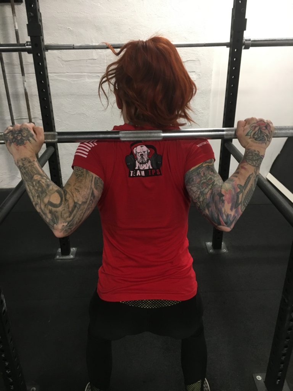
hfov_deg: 48.2
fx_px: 327
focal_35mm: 29
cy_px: 196
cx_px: 146
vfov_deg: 61.7
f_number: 2.2
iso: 125
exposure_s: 1/30
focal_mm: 4.15
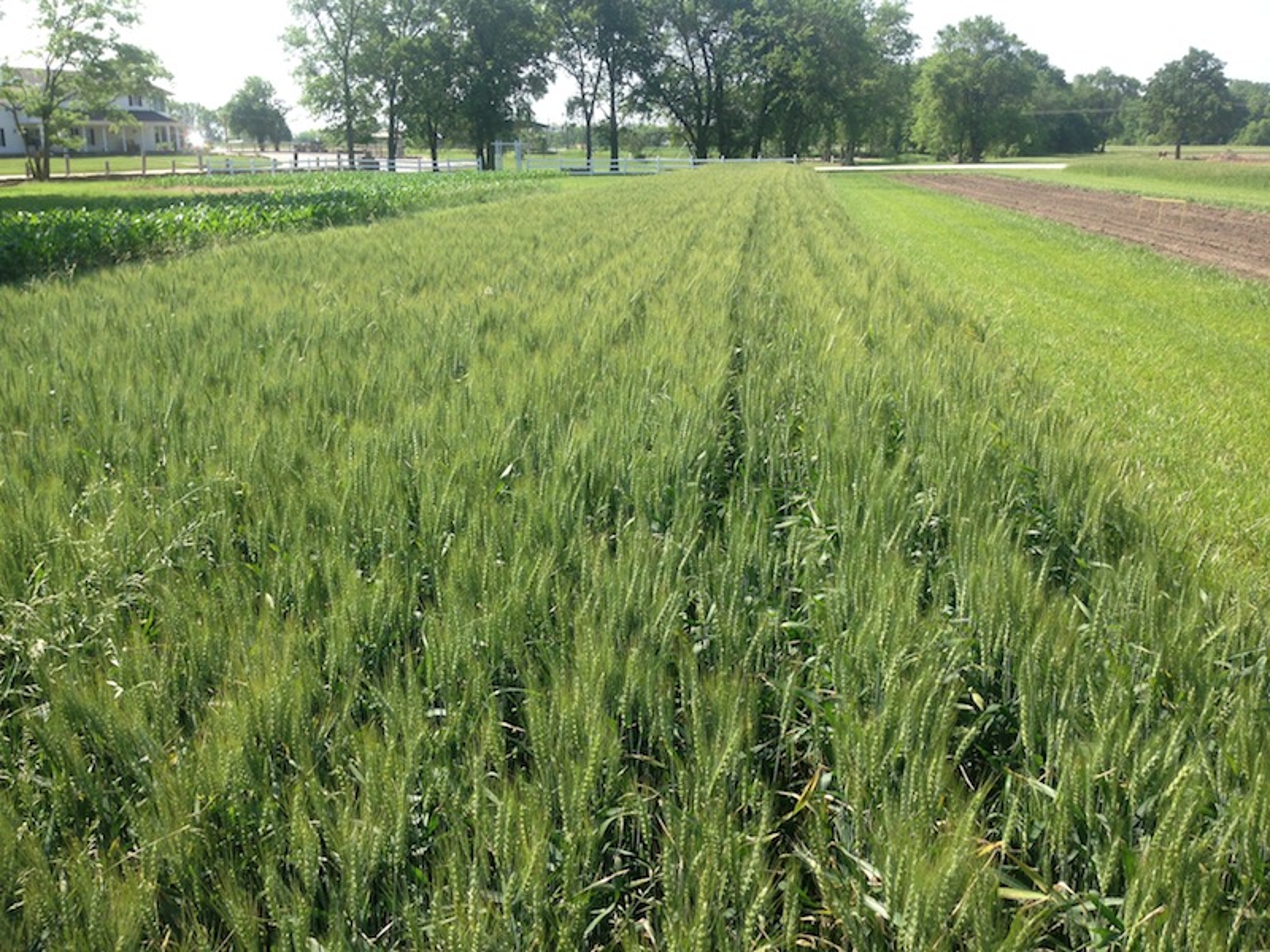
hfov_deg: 55.4
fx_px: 1211
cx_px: 635
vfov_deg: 42.9
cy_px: 476
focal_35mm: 33
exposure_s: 1/511
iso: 50
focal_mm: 4.12
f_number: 2.4
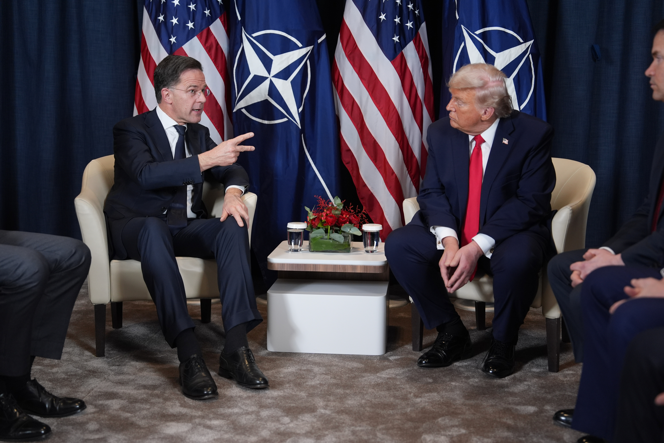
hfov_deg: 39.6
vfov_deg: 27.0
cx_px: 332
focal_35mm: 50
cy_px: 222
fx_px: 922
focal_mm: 50
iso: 1250
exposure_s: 1/250
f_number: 2.8
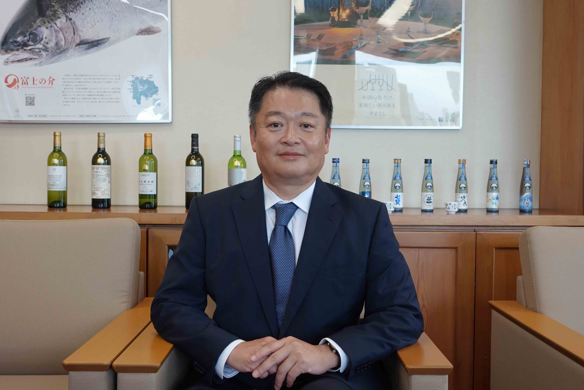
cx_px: 292
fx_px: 665
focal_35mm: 41
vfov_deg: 32.6
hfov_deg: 47.4
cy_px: 195
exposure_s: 1/50
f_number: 2.8
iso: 200
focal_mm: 14.9
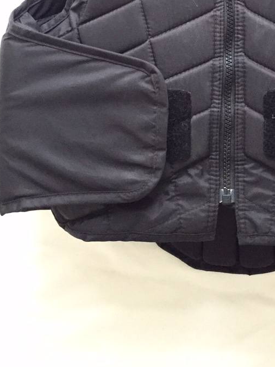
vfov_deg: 32.8
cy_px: 21
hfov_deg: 25.8
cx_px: 245
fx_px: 583
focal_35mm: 55
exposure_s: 1/15
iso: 400
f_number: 2.2
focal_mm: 4.15
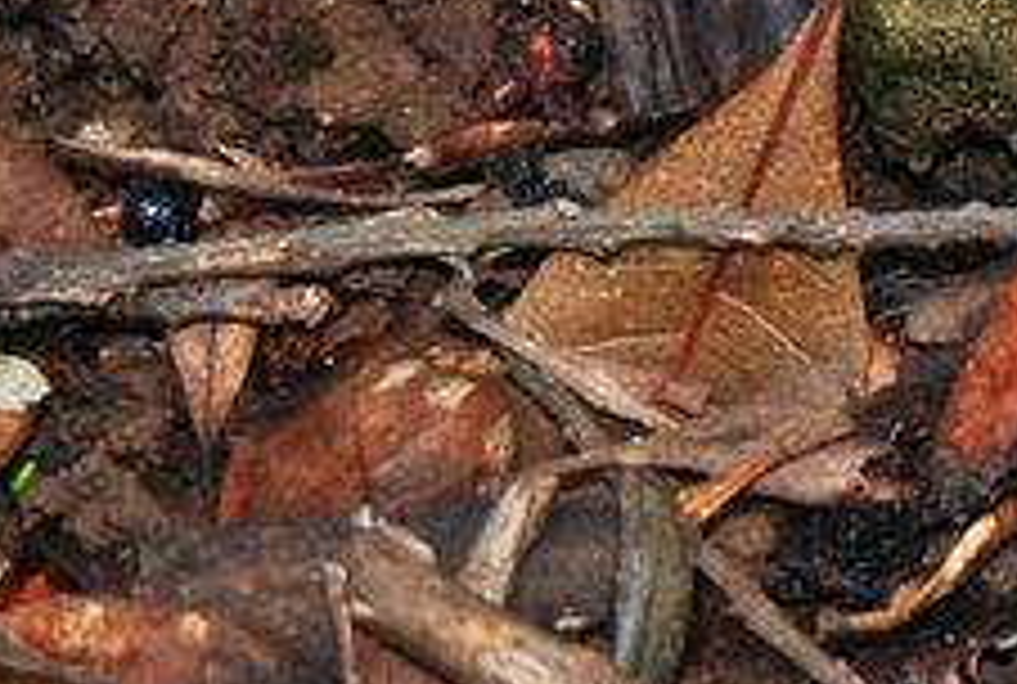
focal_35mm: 396
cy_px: -1264
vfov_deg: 3.4
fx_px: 11217
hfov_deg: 5.0
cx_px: 2835
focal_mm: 40
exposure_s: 1/60
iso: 200
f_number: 4.5
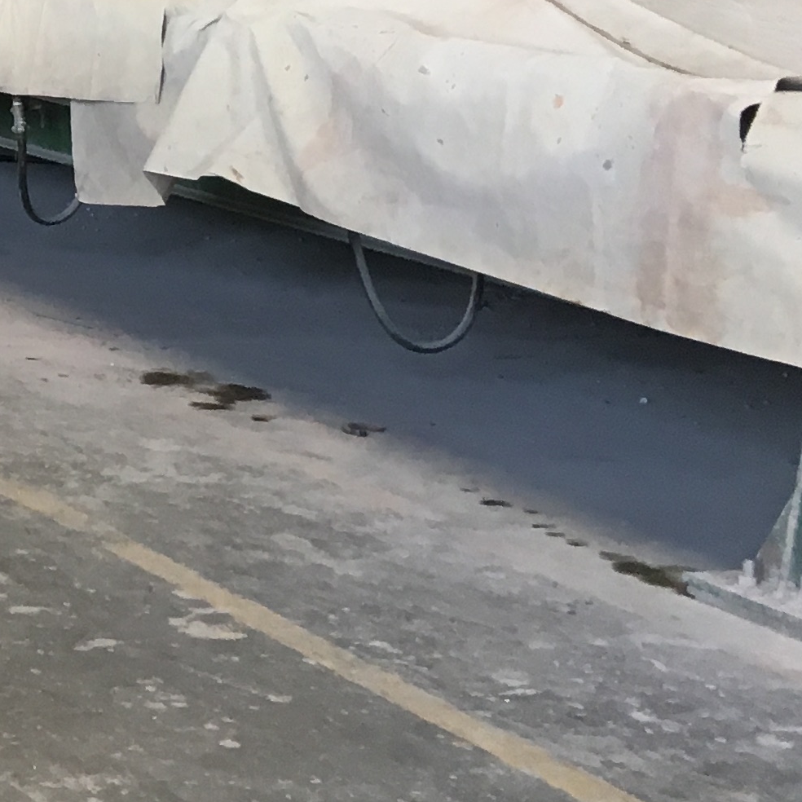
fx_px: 2752
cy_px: -305
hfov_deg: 14.1
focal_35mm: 105
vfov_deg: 15.6
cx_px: -770
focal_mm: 4.15
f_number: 2.2
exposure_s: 1/30
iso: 25
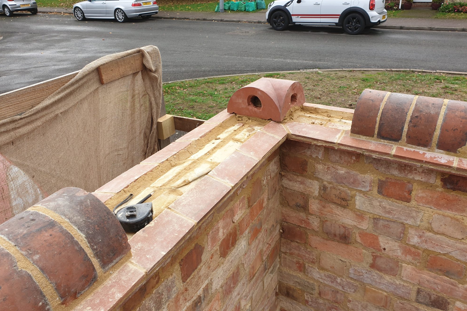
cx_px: 241
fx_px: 363
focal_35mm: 28
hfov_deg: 65.5
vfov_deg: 46.4
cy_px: 152
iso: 50
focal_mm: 4.3
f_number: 2.4
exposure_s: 1/285
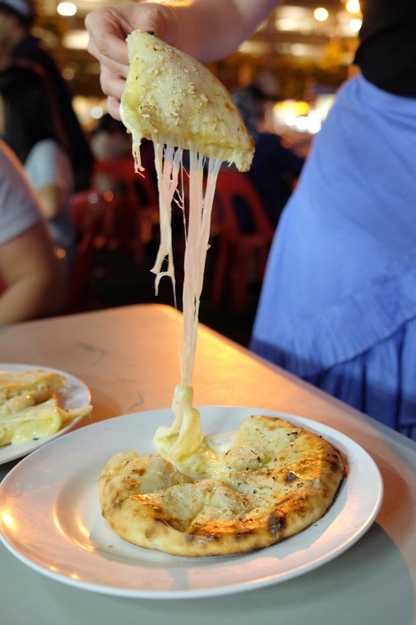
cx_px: 208
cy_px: 312
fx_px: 694
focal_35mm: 40
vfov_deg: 48.5
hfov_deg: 33.4
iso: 1600
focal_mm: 26.5
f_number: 3.2
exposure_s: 1/14
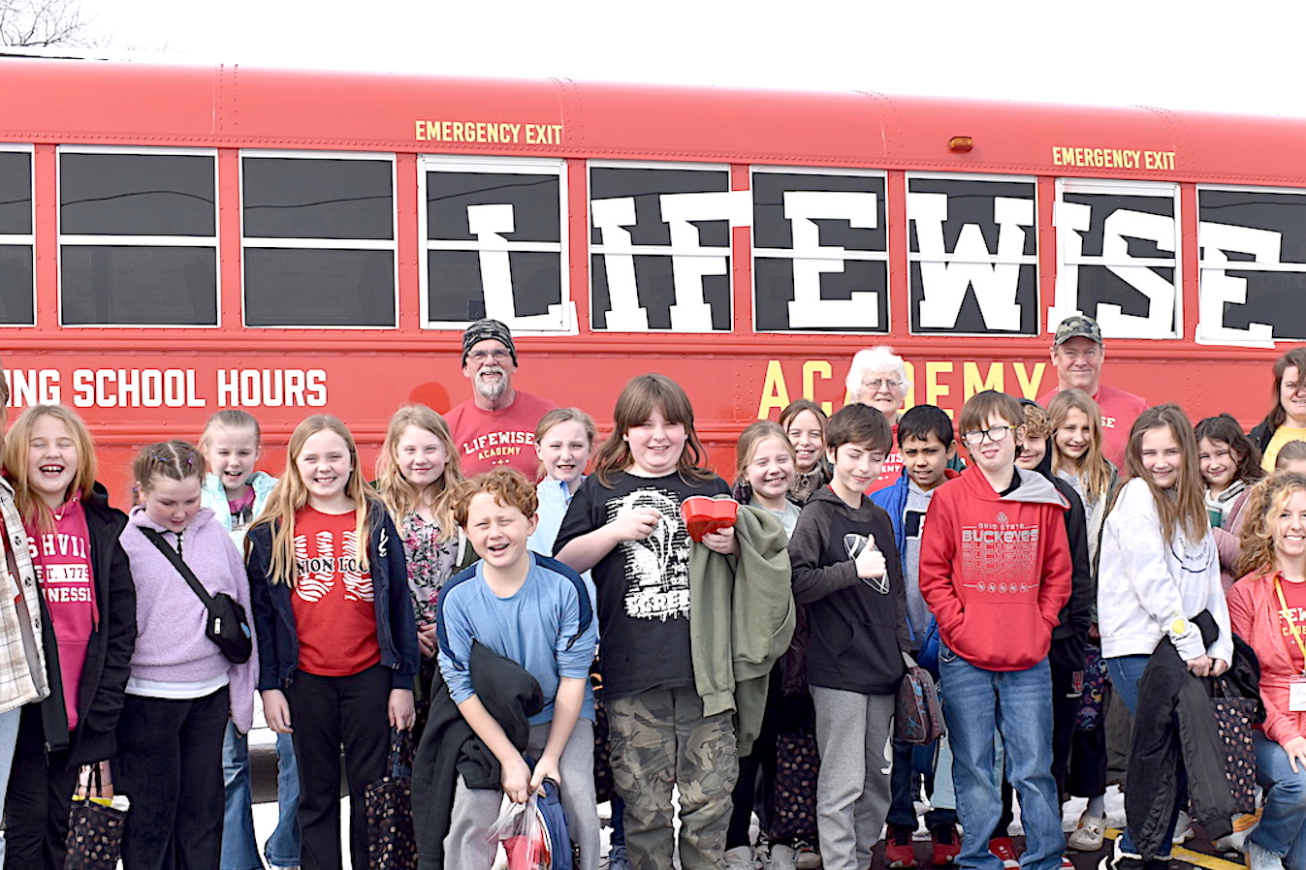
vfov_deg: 27.3
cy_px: 594
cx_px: 745
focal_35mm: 49
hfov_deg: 40.3
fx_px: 1777
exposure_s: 1/250
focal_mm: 22
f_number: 8
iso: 100
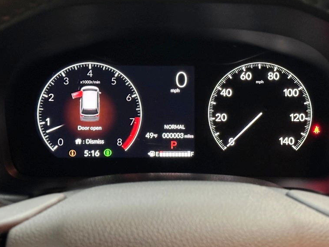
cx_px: 177
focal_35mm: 65
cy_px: 106
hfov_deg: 29.8
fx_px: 618
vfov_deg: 22.6
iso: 640
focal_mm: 6.86
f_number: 1.78
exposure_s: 1/24
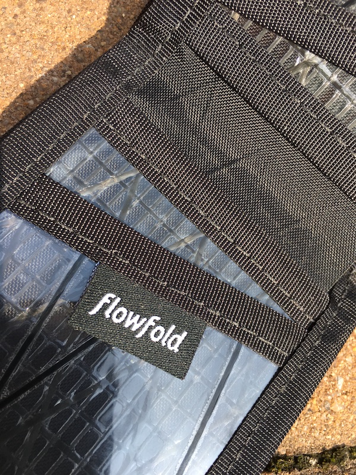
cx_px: 178
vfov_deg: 61.7
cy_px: 238
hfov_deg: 48.2
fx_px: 398
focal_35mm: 29
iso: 25
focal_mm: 4.15
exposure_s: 1/434
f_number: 2.2
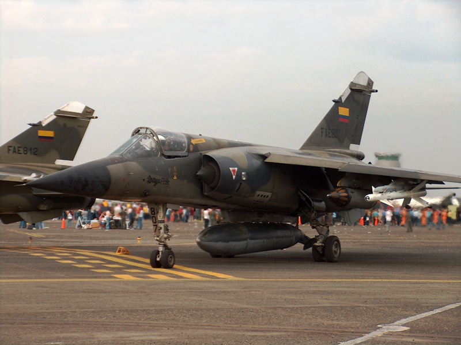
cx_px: 230
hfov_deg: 17.0
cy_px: 172
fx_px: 1544
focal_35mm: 116
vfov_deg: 12.8
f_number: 3
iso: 105
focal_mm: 23.76
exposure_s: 1/226
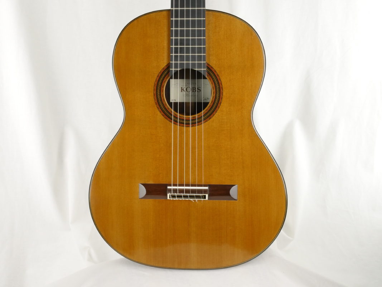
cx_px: 191
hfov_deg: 43.0
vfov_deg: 32.9
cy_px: 144
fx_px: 486
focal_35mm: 44
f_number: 10
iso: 1600
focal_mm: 22
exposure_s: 1/60
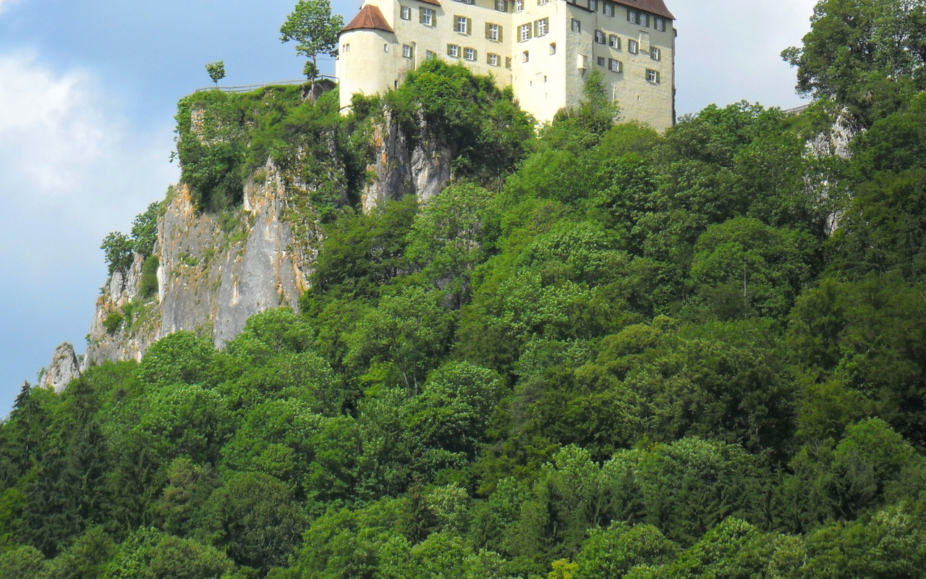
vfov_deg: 8.1
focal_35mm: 161
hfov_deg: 13.0
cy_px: 201
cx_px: 415
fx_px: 4063
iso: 100
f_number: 5.9
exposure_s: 1/350
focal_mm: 24.5
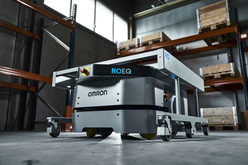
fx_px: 214
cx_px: 124
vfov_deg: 42.3
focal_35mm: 31
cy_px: 82
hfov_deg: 60.3
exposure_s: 1/320
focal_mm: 31
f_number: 3.5
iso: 400
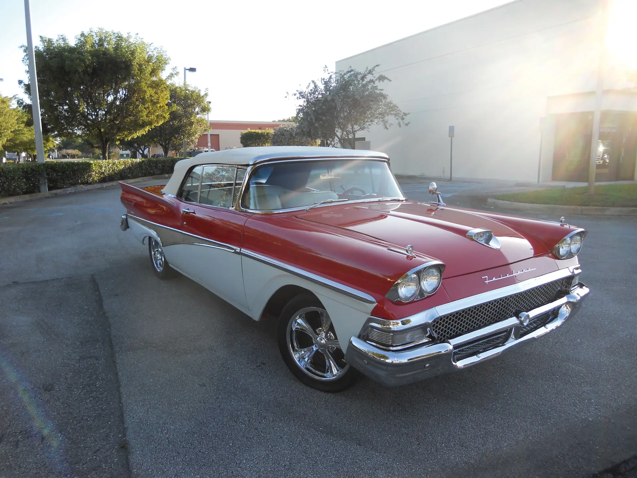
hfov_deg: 65.3
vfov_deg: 51.4
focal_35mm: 27
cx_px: 318
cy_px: 239
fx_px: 497
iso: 80
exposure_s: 1/250
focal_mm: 4.9
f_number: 3.2
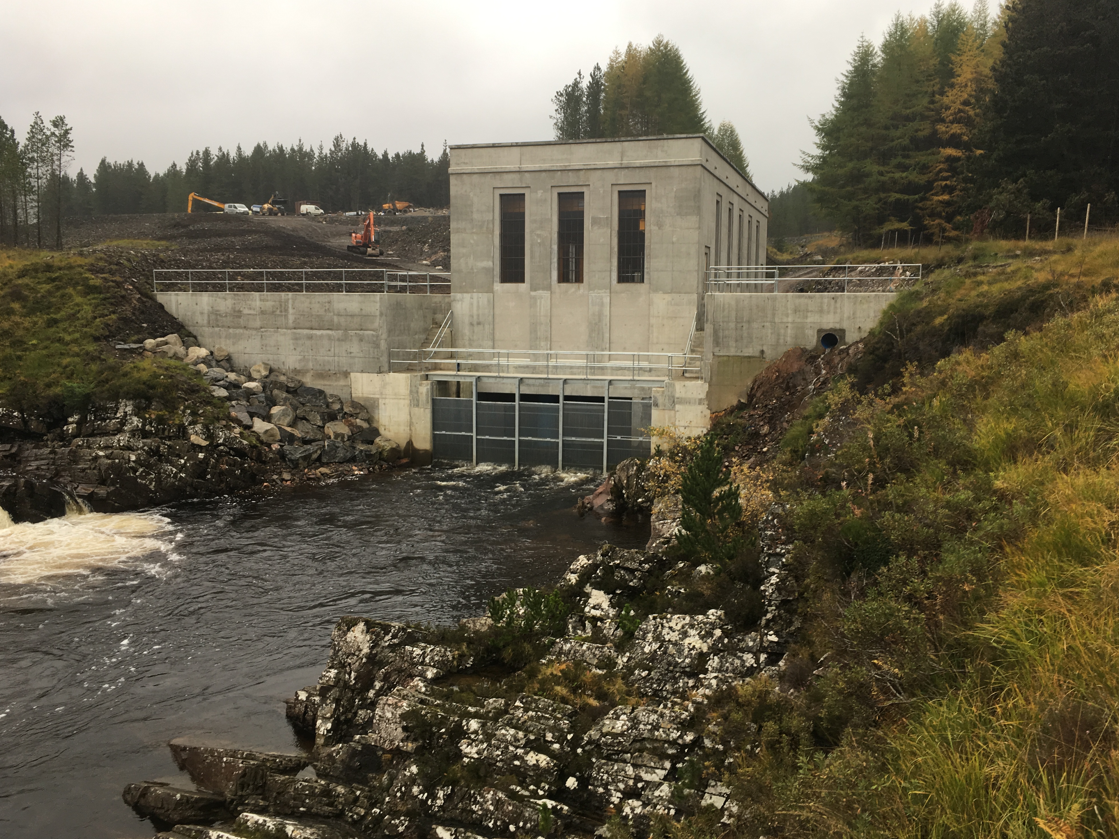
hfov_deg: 60.0
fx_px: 970
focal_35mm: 30
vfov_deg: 46.8
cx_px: 555
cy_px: 410
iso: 25
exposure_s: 1/100
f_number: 2.2
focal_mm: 4.15
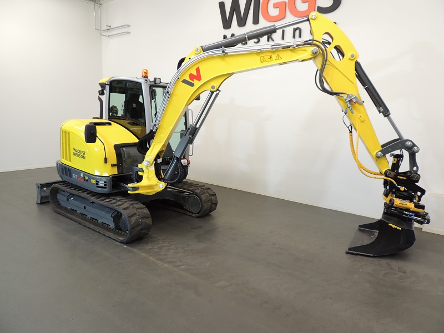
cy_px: 166
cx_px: 222
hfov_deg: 71.6
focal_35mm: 24
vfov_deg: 56.8
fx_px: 308
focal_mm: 4.3
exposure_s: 1/30
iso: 140
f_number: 3
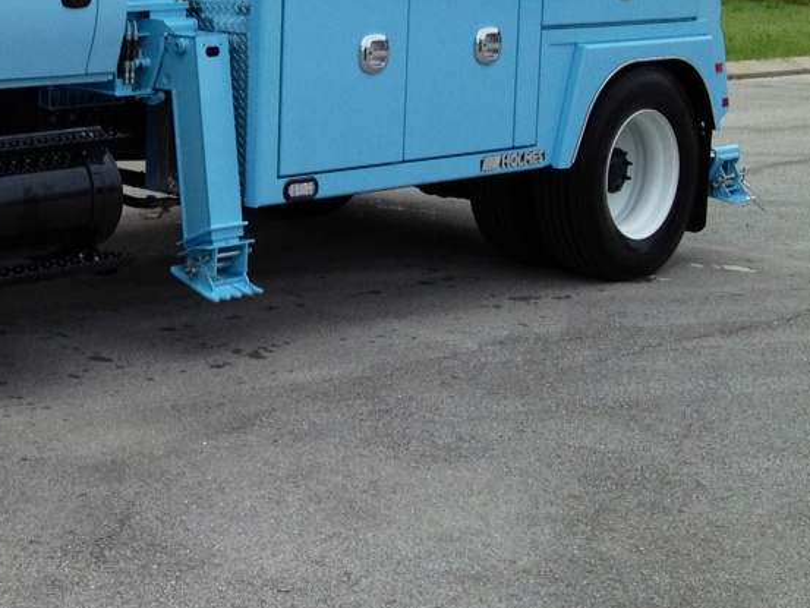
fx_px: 1896
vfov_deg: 17.8
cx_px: -47
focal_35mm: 81
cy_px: 21
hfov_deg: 22.9
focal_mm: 4.28
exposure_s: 1/587
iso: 64
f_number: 2.4
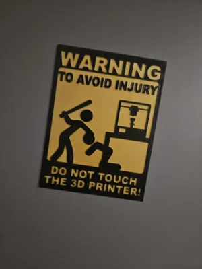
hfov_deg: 58.9
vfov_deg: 73.9
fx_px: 179
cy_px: 134
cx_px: 101
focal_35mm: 23
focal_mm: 5.4
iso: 1600
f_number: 1.8
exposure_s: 1/17
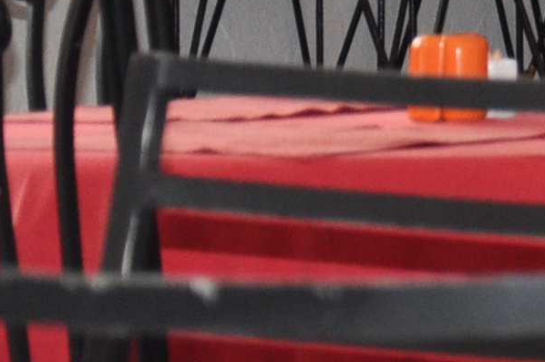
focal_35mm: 430
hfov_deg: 4.6
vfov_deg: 3.2
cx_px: 1499
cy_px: -419
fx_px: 6501
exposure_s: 1/60
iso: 400
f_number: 4.5
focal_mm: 40
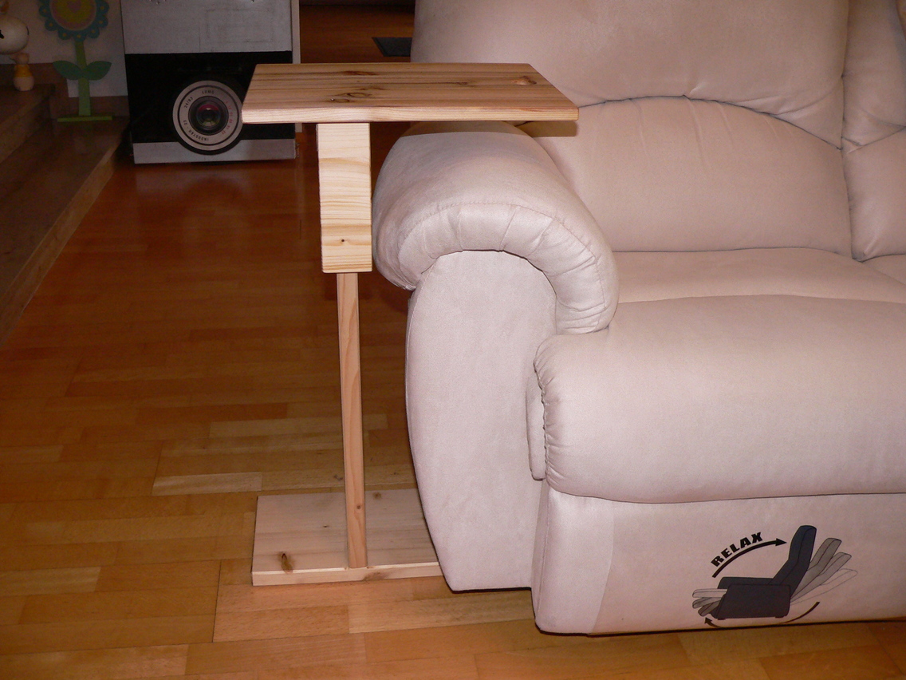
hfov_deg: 51.4
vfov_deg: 39.7
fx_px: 942
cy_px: 340
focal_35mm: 36
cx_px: 453
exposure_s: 1/60
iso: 200
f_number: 2.8
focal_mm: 6
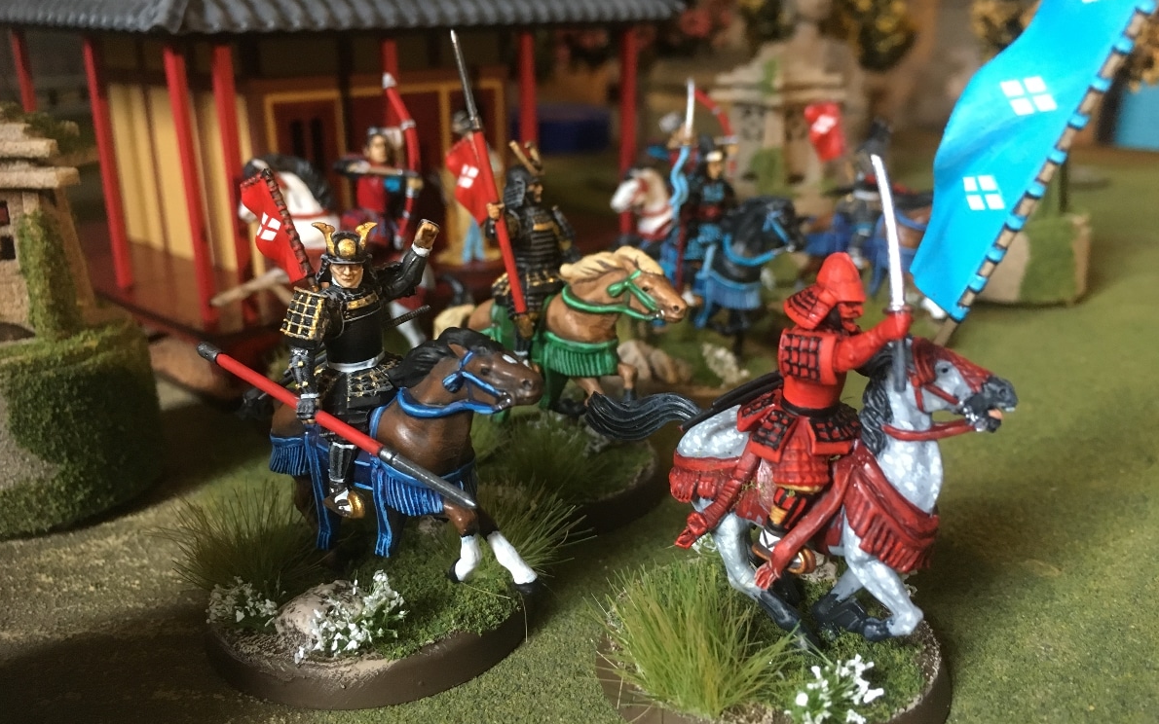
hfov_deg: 61.2
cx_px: 576
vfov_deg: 40.6
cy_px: 352
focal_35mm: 31
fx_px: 979
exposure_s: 1/33
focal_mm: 4.15
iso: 200
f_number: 2.2
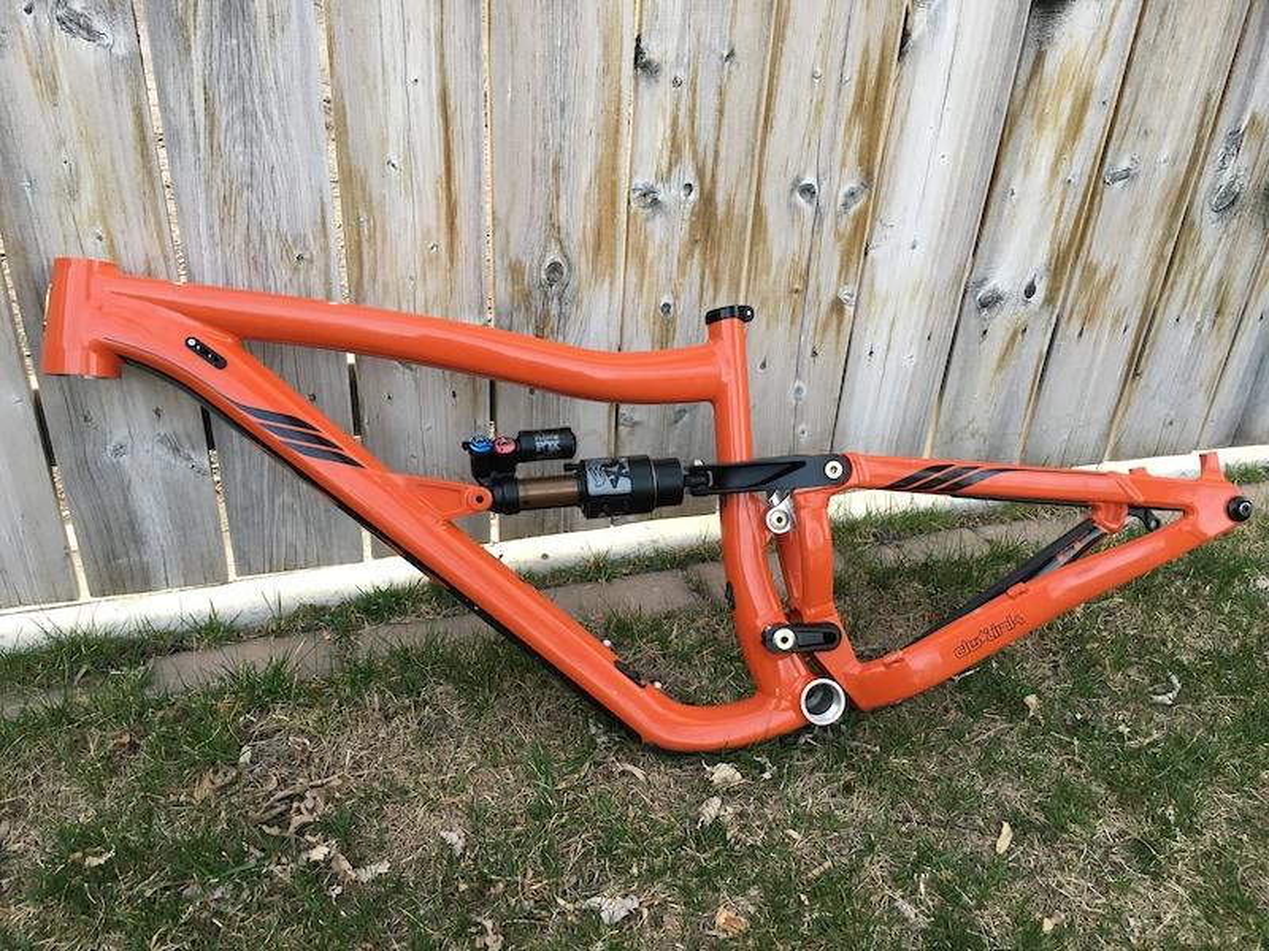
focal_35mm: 29
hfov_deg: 61.7
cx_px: 634
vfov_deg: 48.2
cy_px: 476
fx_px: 1063
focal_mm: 4.15
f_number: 2.2
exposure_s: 1/30
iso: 40
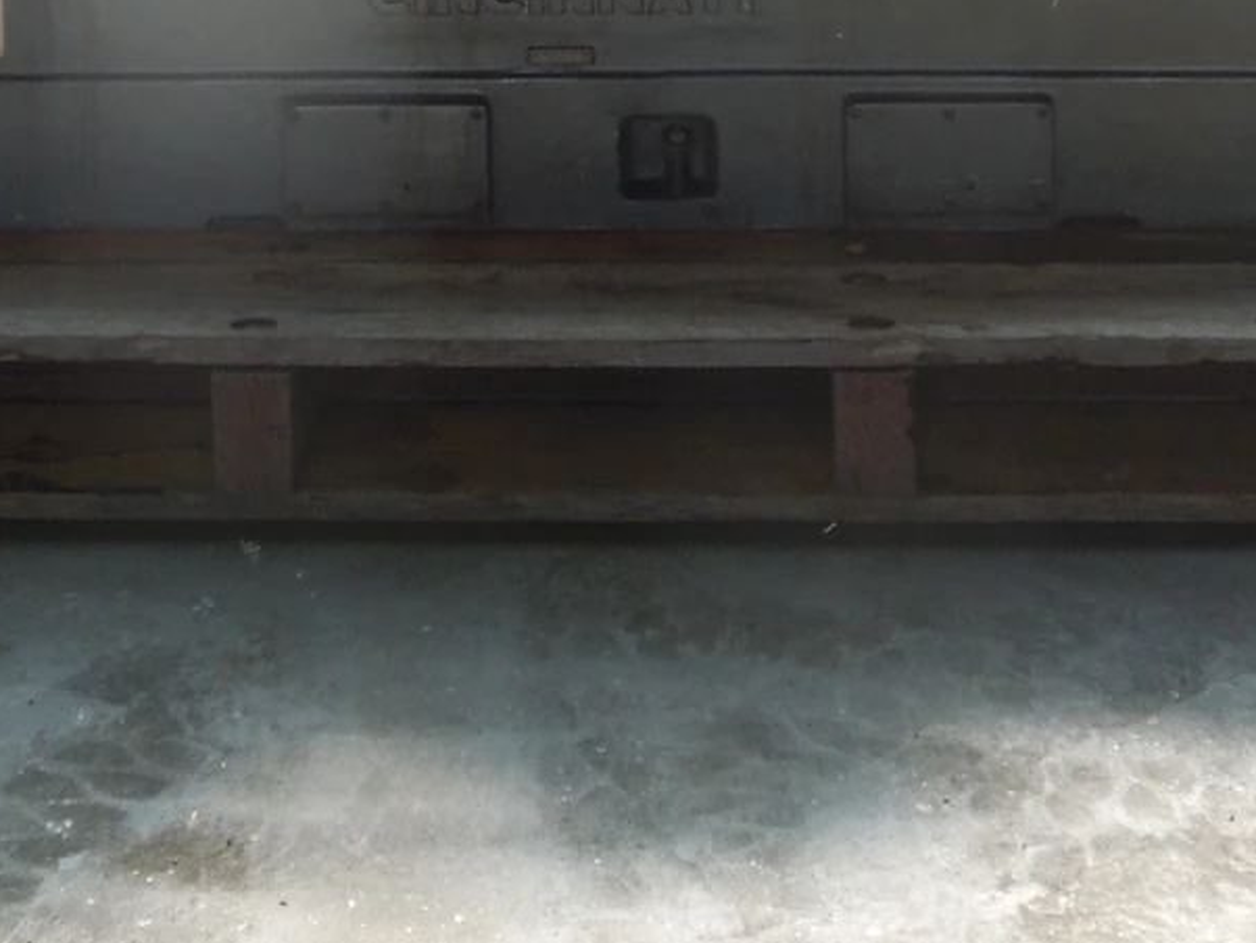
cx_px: 578
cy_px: -415
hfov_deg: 23.5
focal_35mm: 83
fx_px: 3013
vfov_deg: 16.4
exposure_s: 1/30
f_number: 3.3
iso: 100
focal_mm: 4.5
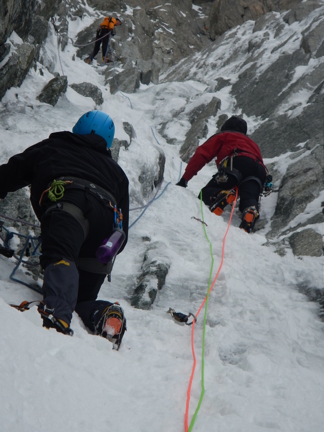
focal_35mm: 140
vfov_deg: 14.1
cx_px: 162
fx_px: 1747
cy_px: 216
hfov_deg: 10.6
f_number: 4.8
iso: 125
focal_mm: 25
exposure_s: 1/500
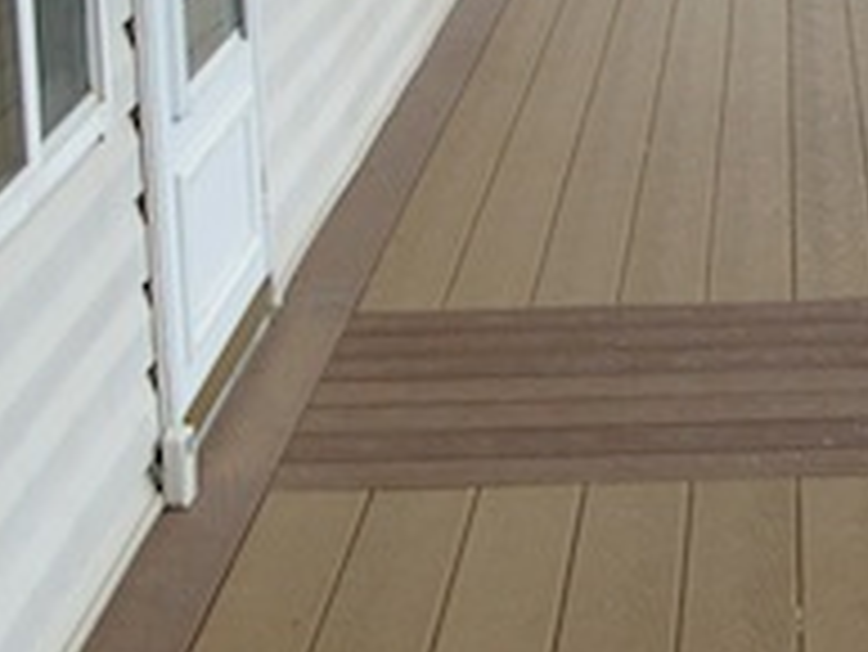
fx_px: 3713
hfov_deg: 13.2
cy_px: 200
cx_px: 783
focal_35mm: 148
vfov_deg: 10.0
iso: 80
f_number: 2.8
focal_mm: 7.8
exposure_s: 1/250
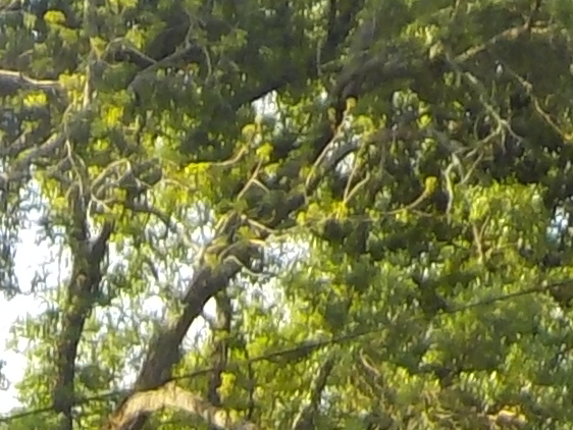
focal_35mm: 222
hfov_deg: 8.8
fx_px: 3676
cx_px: -166
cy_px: 1189
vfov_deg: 6.3
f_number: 3.3
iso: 125
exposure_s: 1/200
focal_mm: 4.1
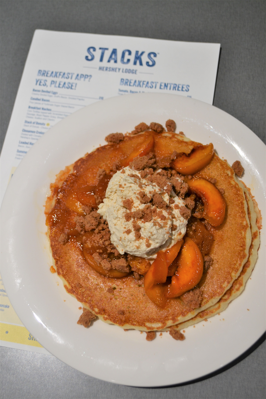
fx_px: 499
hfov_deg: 29.9
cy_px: 200
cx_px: 133
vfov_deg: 43.6
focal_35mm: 45
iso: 400
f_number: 4.5
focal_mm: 30
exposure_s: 1/40
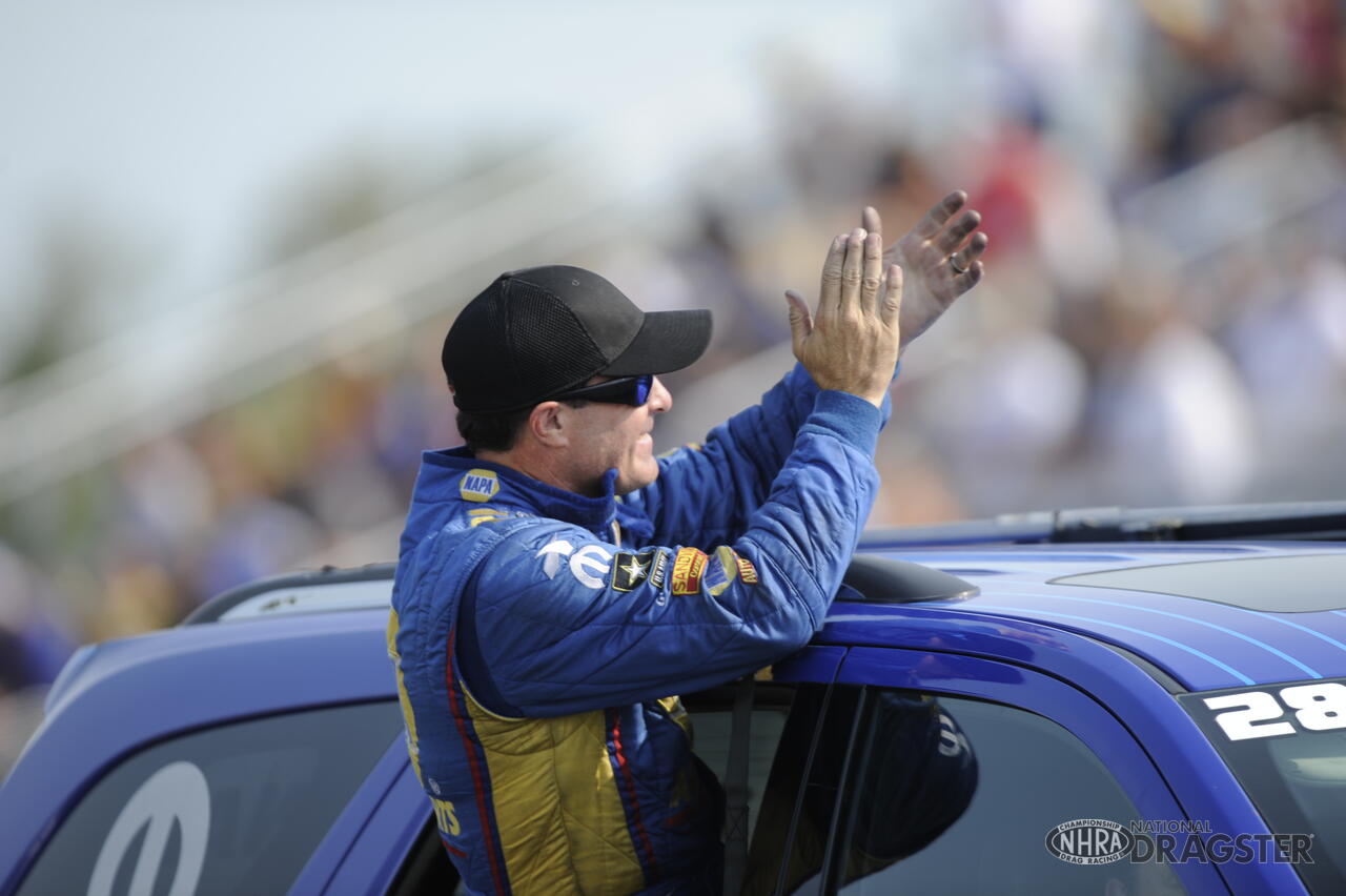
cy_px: 448
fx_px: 18684
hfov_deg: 4.1
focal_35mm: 500
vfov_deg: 2.7
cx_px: 673
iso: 200
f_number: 4.5
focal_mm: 500
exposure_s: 1/800
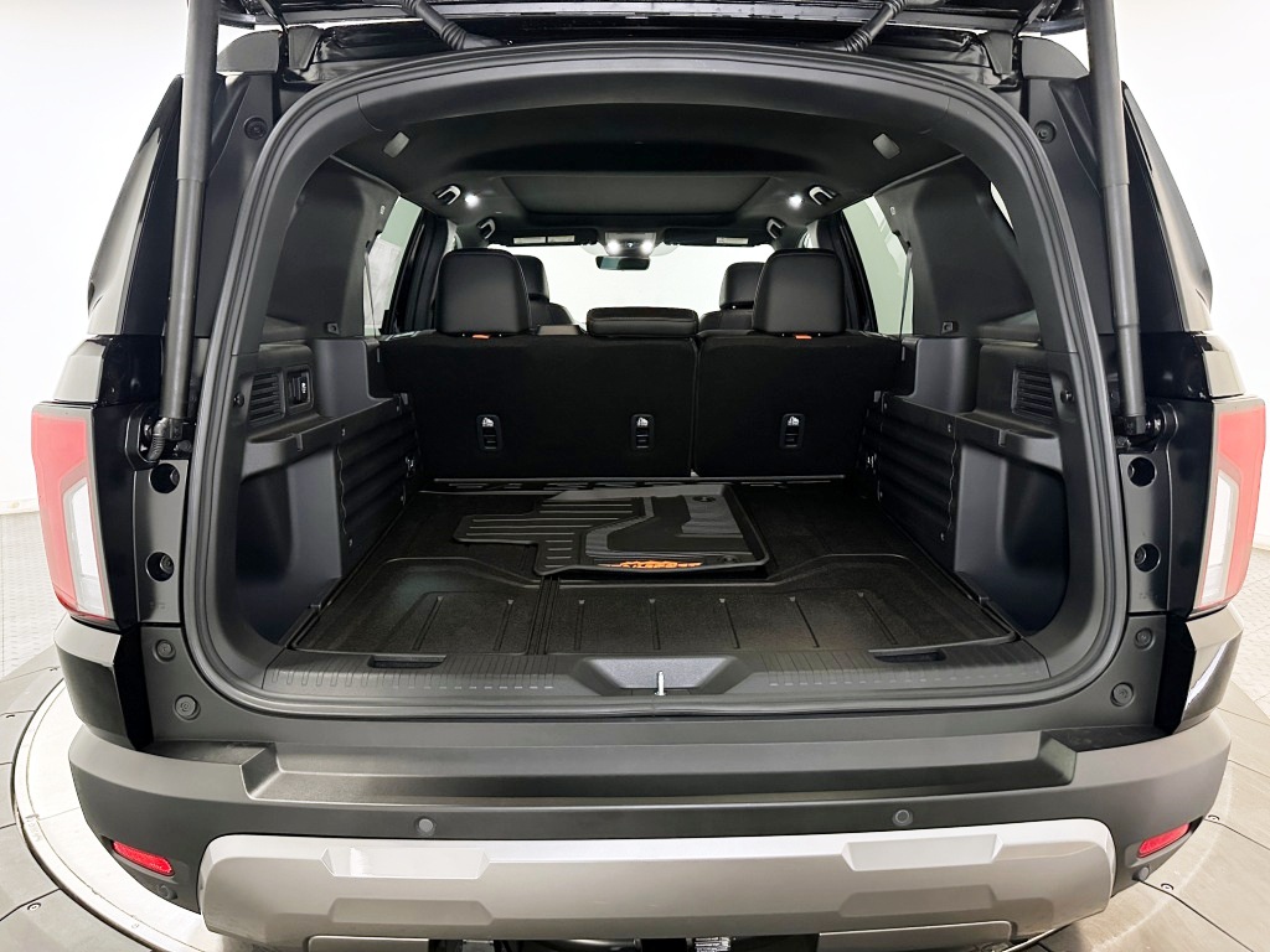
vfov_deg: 56.8
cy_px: 476
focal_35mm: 24
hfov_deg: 71.6
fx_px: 881
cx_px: 635
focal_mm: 6.86
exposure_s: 1/30
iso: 1000
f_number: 1.78
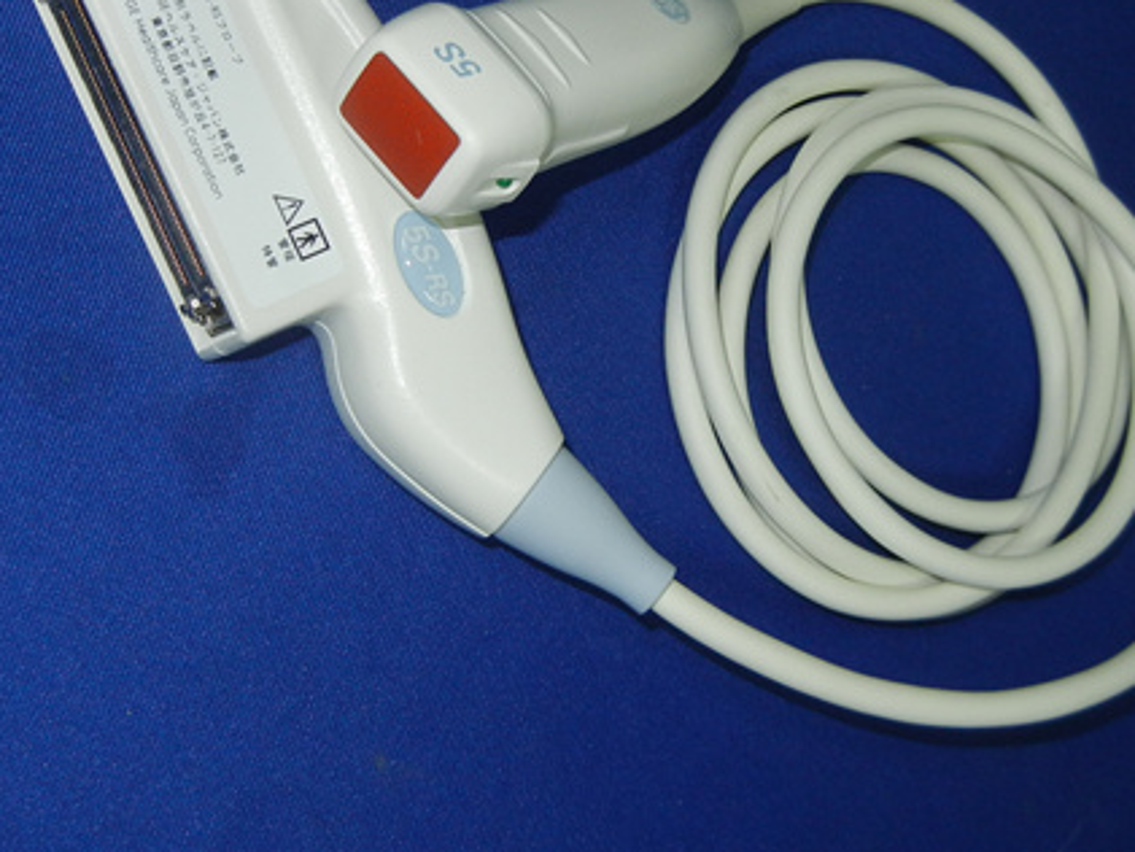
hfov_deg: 33.8
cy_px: 386
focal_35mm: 57
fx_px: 1869
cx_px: 574
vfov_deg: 25.7
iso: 200
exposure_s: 1/30
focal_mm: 5.4
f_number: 3.5
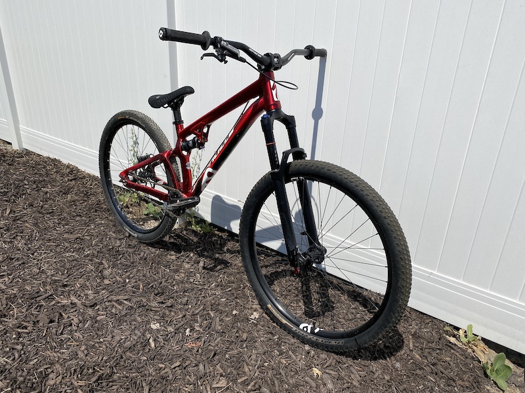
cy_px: 196
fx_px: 394
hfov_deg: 67.3
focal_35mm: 26
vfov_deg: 53.1
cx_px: 262
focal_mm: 4.25
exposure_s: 1/6061
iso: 32
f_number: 1.8
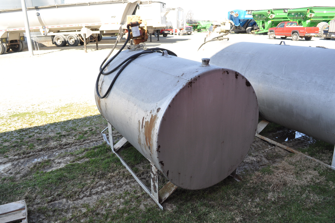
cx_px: 168
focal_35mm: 30
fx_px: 279
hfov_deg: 62.0
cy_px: 112
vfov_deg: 43.5
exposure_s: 1/160
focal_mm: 20
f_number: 6.3
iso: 200
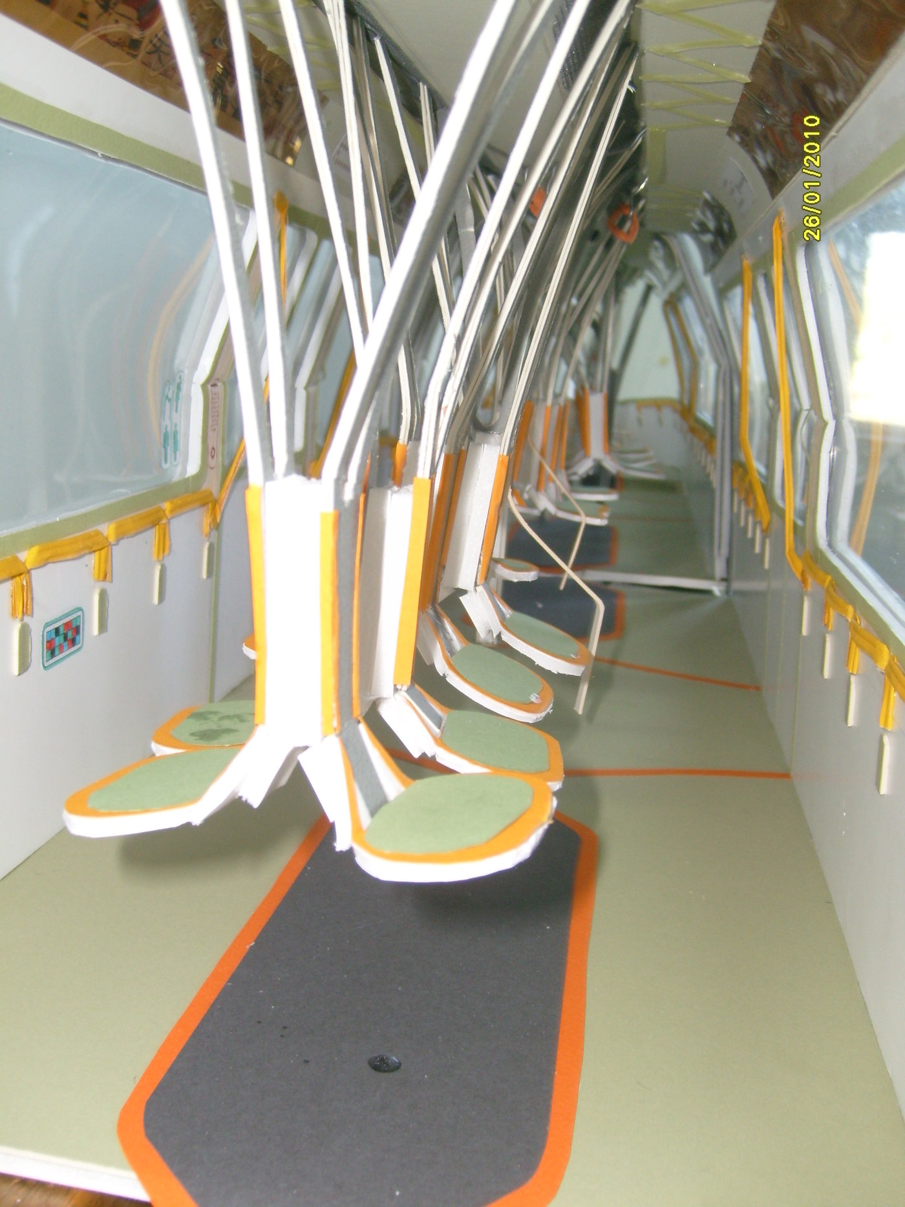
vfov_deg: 52.6
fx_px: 1220
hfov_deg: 40.7
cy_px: 604
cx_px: 452
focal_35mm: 35
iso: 100
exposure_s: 1/45
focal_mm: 5.8
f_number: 2.8
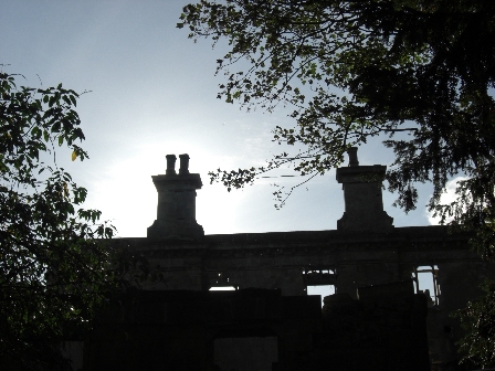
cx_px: 248
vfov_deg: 25.7
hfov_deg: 33.8
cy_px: 186
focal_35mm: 57
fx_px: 815
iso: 80
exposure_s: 1/320
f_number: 10
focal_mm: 11.8
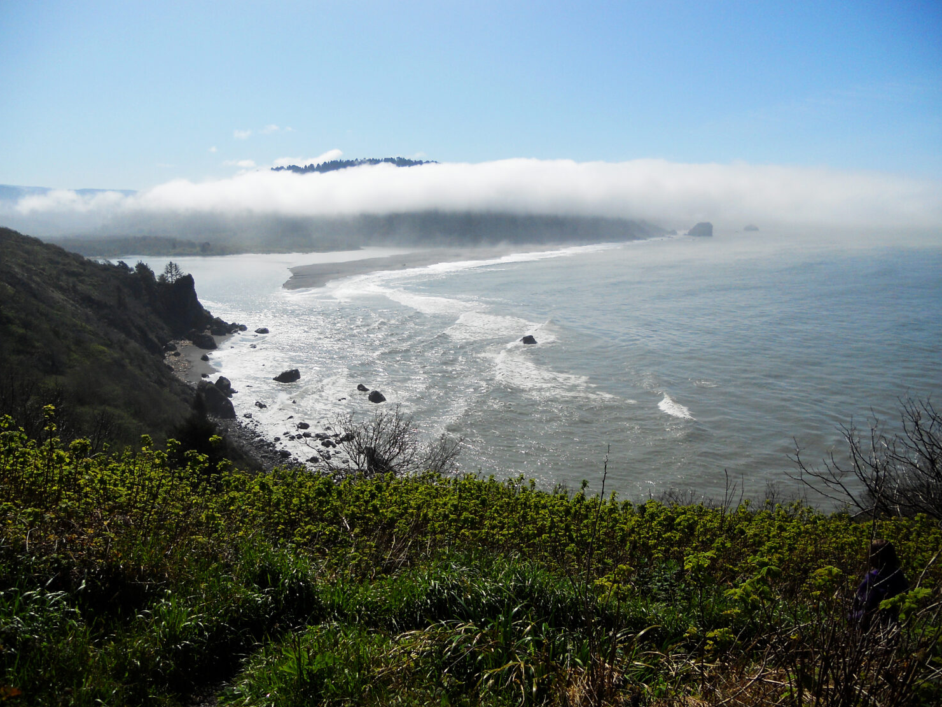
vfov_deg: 49.8
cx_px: 454
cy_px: 356
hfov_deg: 63.4
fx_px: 762
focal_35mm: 28
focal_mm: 4.9
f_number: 8
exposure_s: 1/400
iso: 80
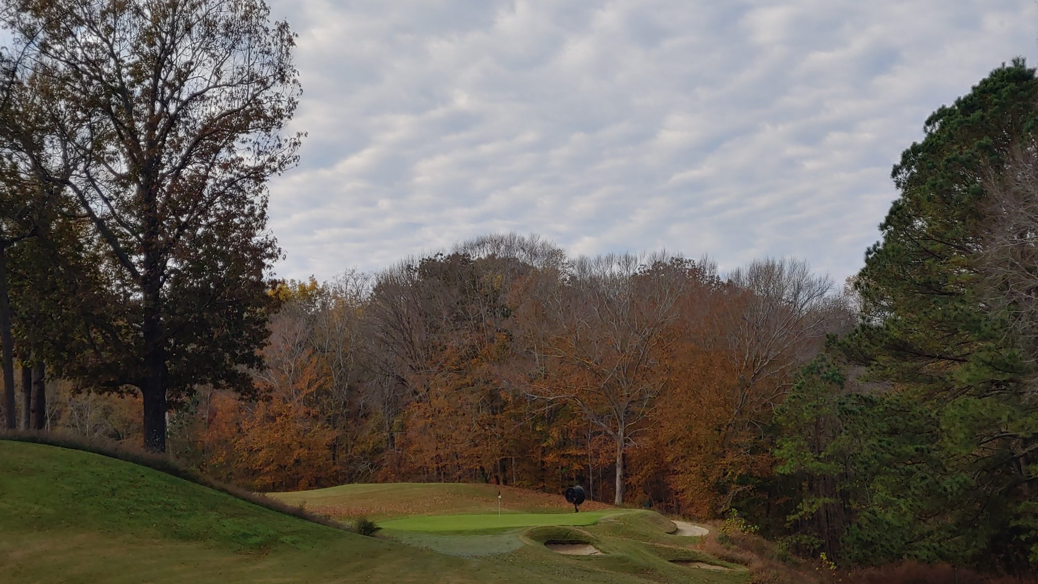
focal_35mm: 66
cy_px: 265
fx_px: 1817
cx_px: 521
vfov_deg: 18.3
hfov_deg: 31.9
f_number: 2.4
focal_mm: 5.88
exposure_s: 1/595
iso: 50
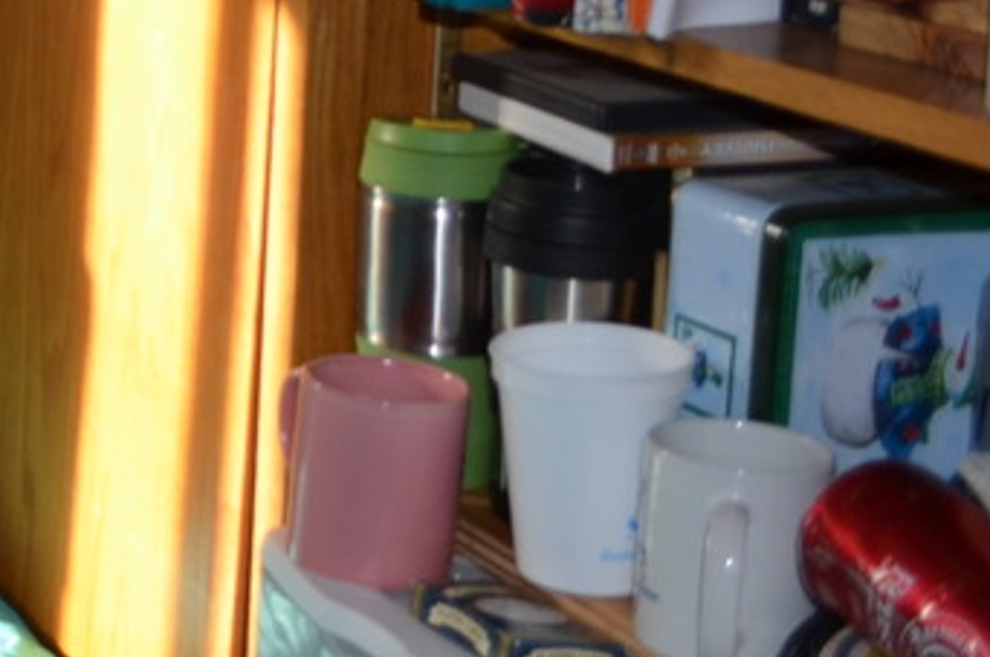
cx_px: -698
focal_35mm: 101
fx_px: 2774
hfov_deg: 17.2
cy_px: -197
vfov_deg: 13.1
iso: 200
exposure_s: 1/160
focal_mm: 18
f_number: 3.5
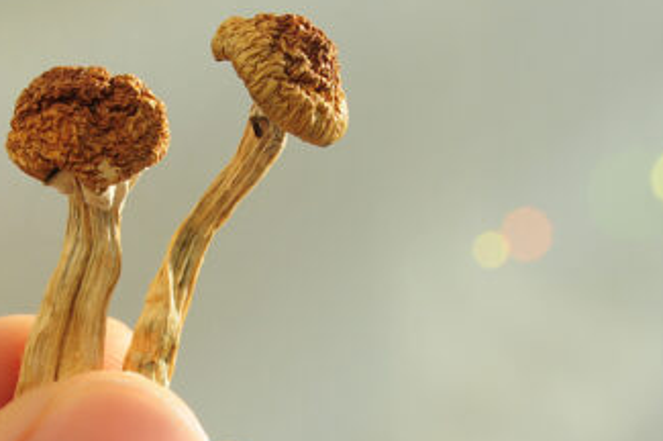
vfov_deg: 15.9
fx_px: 1564
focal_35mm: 85
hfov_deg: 23.7
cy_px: 347
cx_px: 171
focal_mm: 24
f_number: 11
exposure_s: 1/100
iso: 200
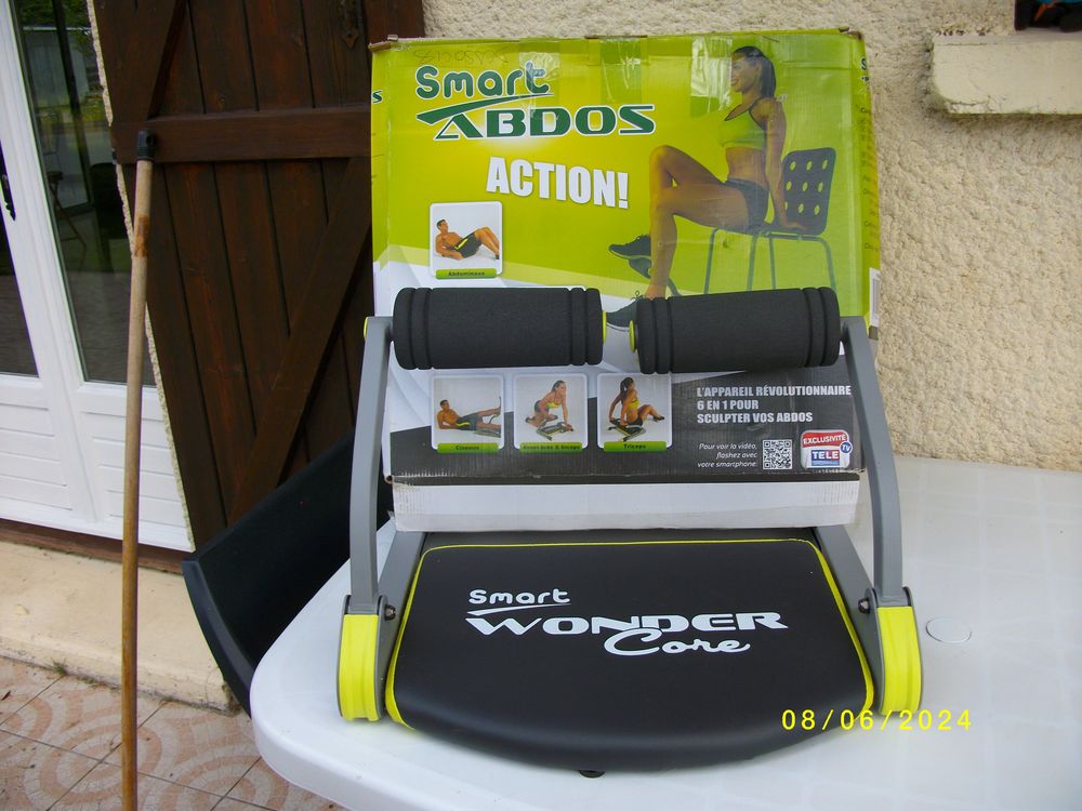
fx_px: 1063
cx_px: 541
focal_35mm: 34
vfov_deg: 41.8
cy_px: 406
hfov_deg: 54.0
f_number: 2.9
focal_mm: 5.7
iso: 80
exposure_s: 1/408
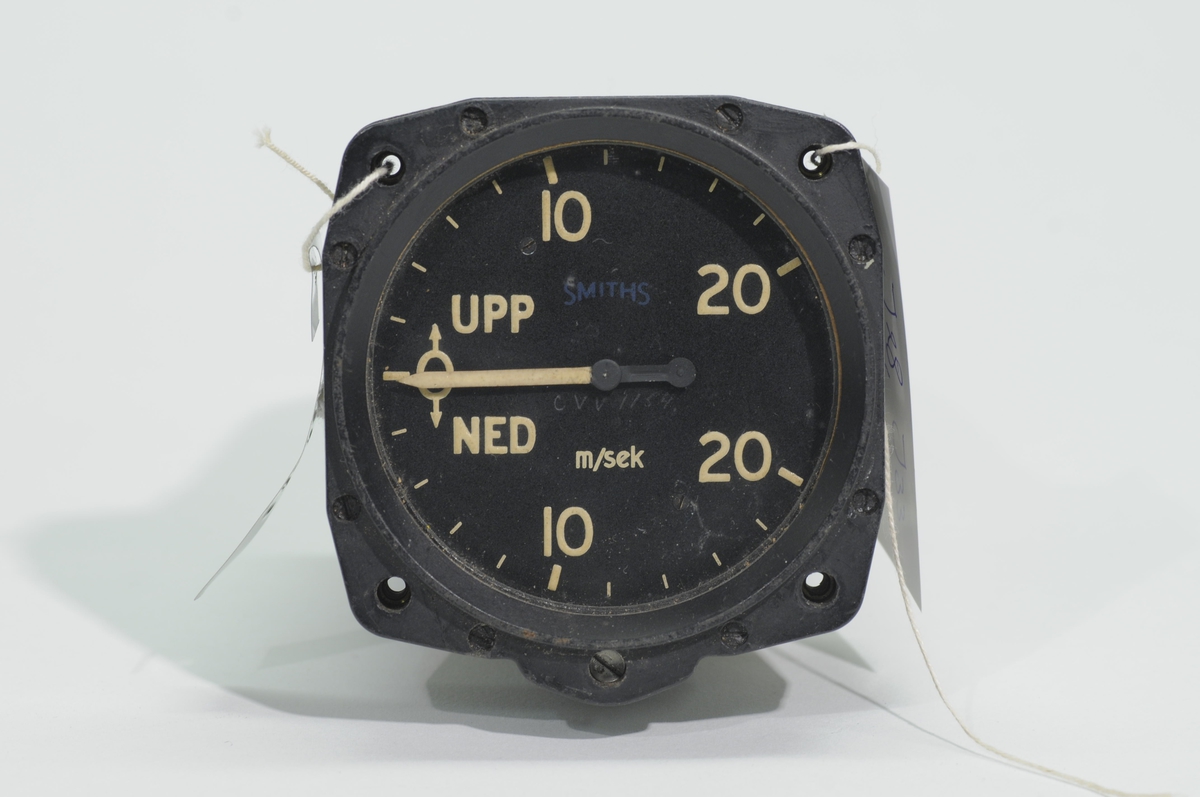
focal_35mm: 135
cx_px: 600
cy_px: 398
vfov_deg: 10.1
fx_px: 4494
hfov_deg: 15.2
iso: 250
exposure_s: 1/6
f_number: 8
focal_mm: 90
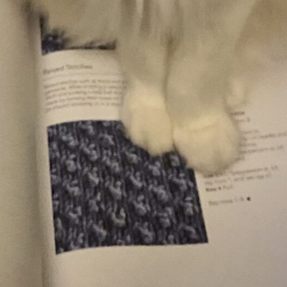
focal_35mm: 90
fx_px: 844
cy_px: -96
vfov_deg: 17.9
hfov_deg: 19.1
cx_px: 60
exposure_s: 1/27
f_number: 1.8
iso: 1000
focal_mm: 4.25
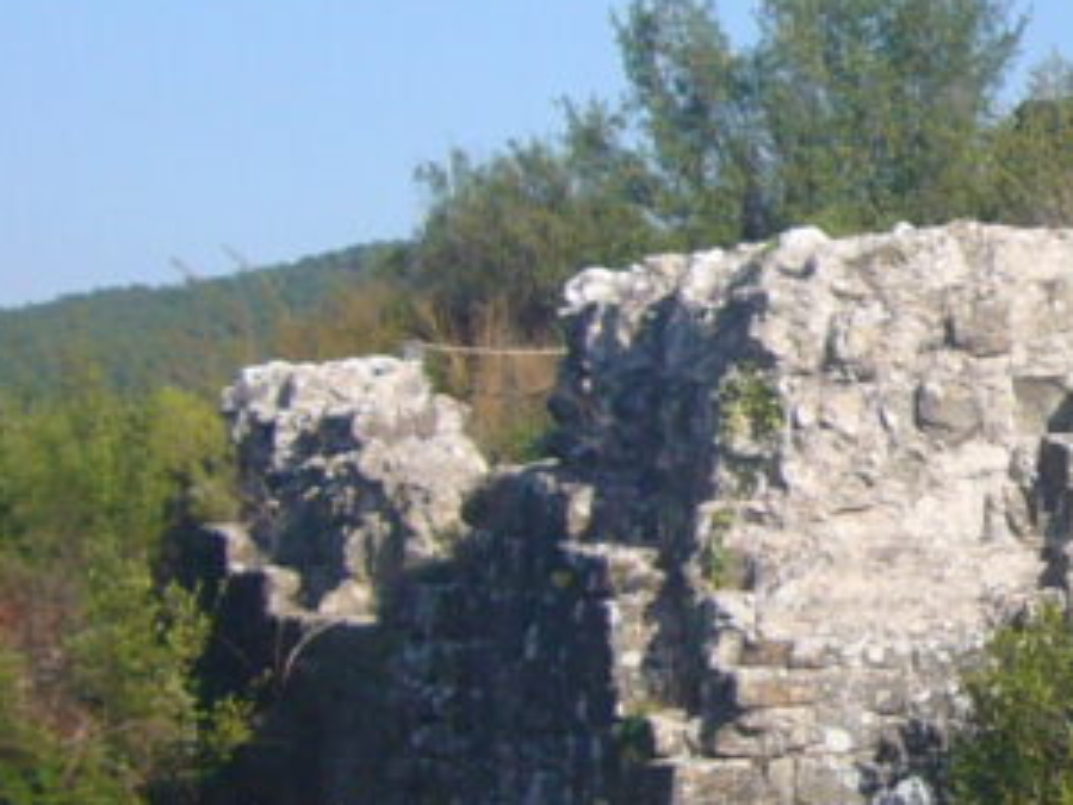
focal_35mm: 150
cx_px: 1806
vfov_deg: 9.9
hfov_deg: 12.3
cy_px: 386
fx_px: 4650
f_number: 6.3
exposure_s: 1/320
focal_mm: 5.2
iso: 80
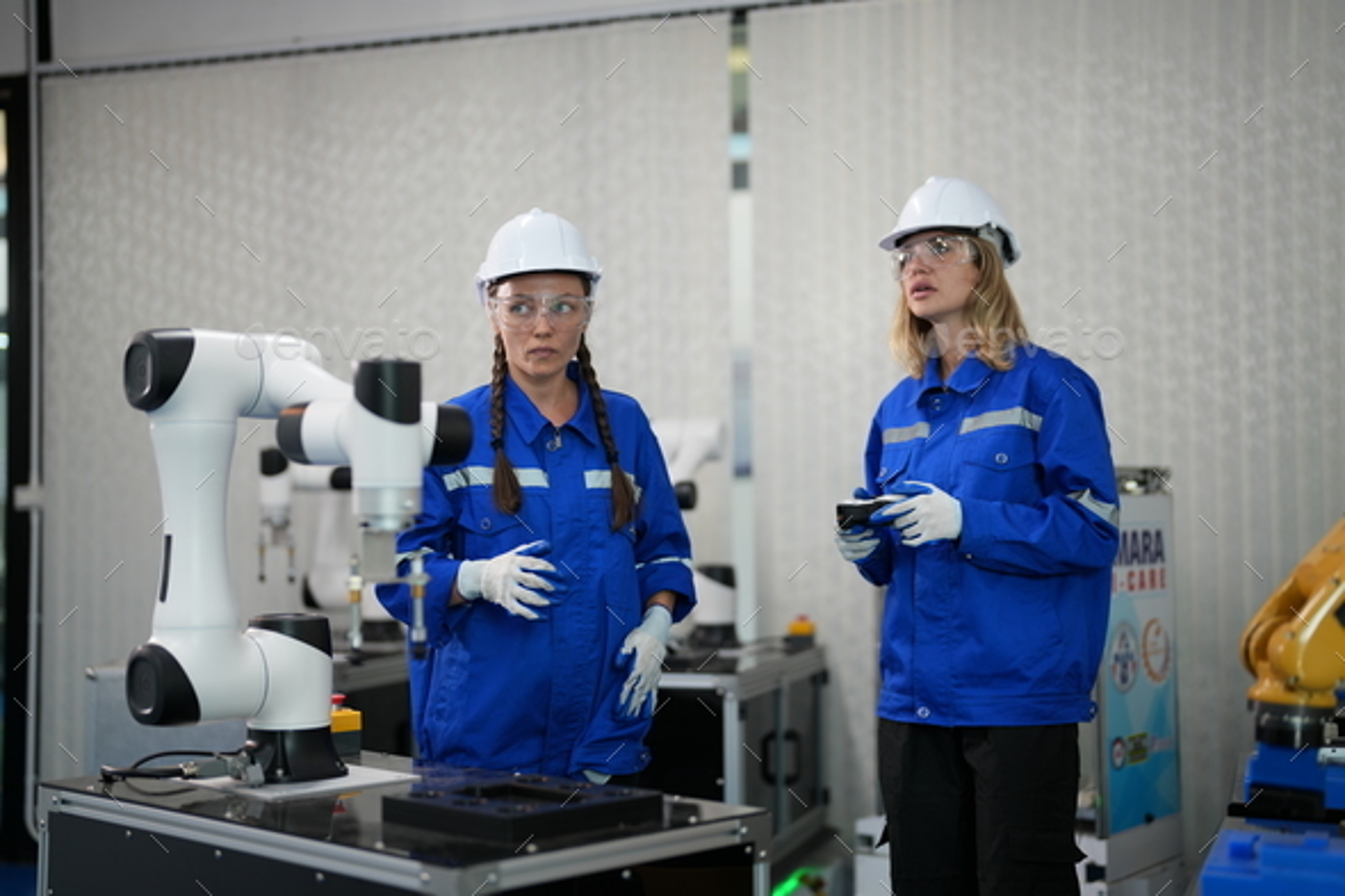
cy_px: 448
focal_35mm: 50
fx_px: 1867
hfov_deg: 39.6
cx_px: 672
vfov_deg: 27.0
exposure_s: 1/160
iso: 100
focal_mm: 50
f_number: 1.4
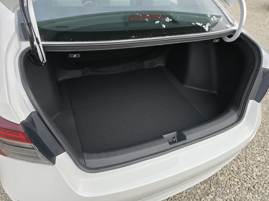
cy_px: 100
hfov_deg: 73.9
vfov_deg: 58.9
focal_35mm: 23
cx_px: 134
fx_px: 179
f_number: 1.7
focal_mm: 6.3
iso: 20
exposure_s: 1/180
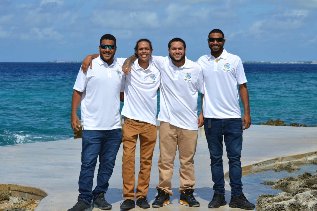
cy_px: 106
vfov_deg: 16.6
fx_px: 726
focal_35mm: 82
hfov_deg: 24.6
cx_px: 158
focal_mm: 55
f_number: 10
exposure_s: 1/400
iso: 100
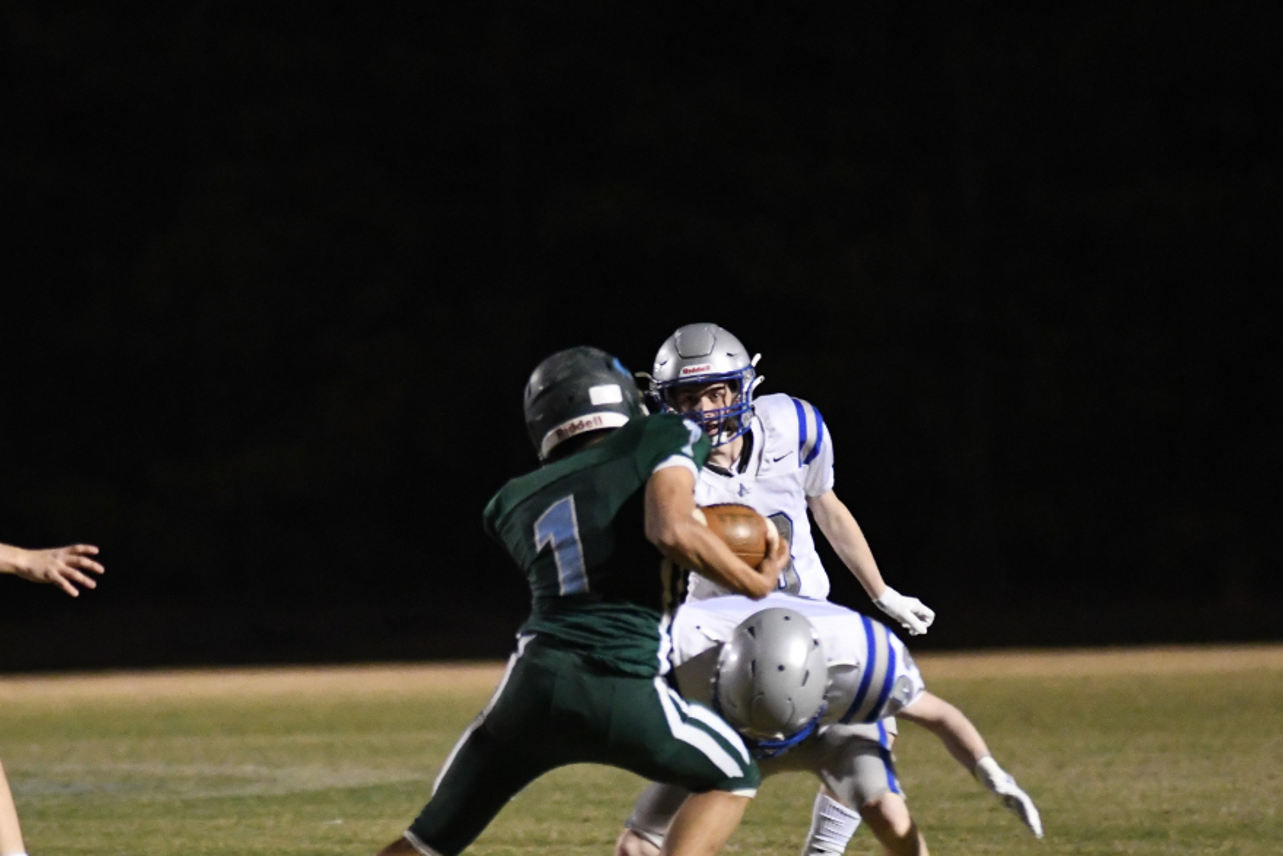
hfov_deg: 3.8
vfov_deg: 2.5
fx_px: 19457
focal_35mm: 546
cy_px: 715
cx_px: 441
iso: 6400
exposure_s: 1/640
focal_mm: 200
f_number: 2.8
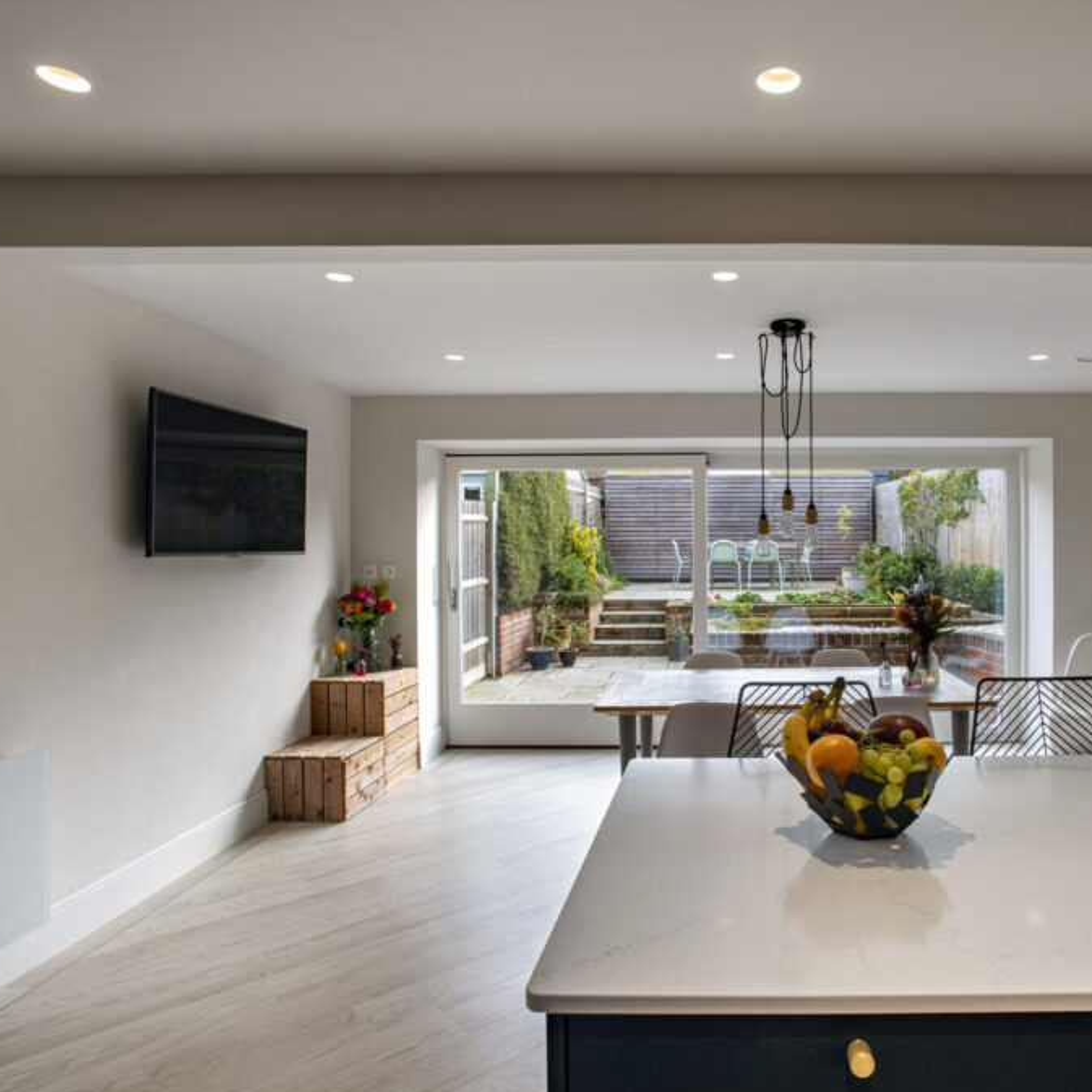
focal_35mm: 22
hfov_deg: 67.7
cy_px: 551
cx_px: 727
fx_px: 785
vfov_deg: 69.6
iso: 160
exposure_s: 1/80
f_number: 14
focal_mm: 17
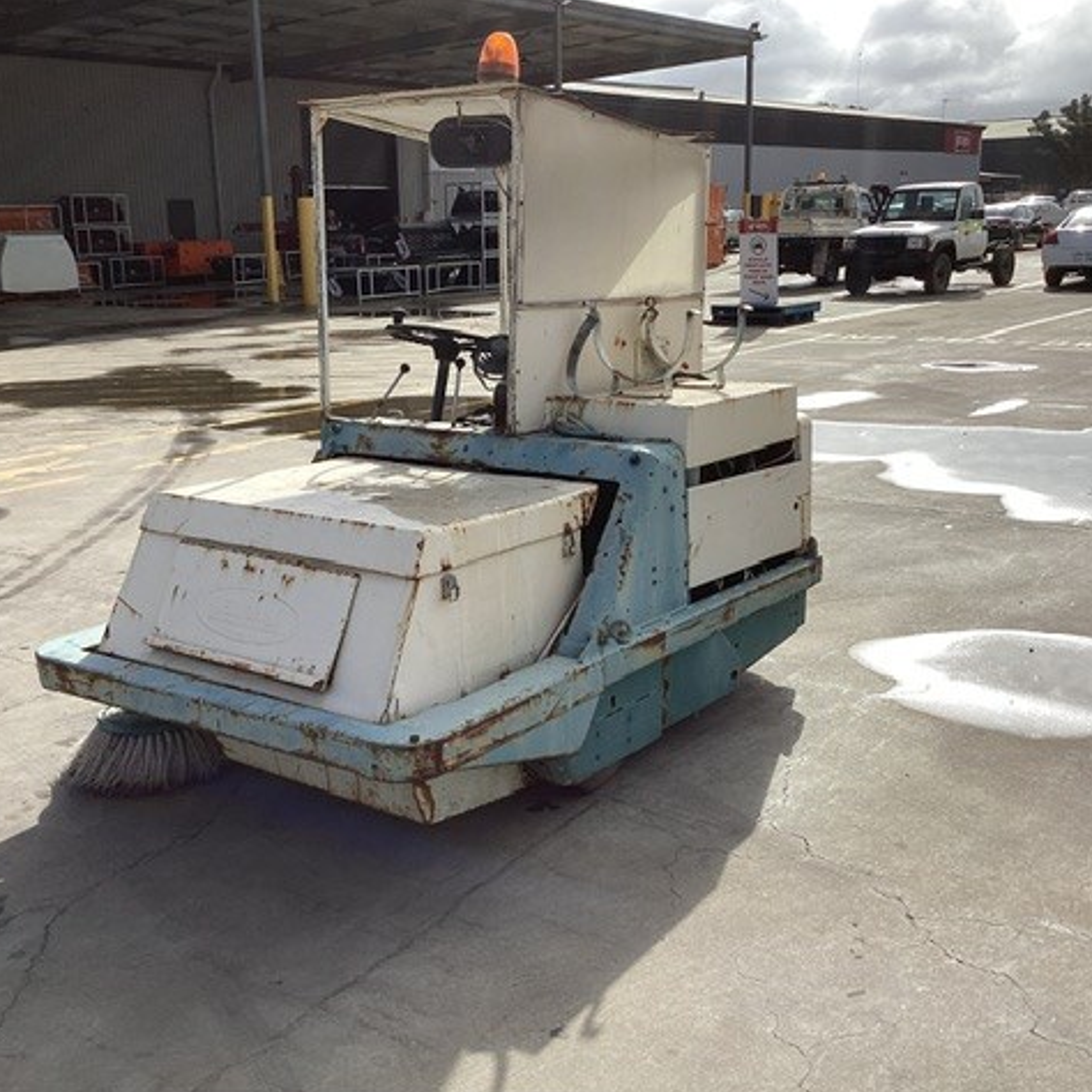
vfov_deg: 44.9
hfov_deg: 44.9
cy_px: 546
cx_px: 505
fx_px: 1321
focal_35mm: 37
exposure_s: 1/1894
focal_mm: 3.3
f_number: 2.4
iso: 25
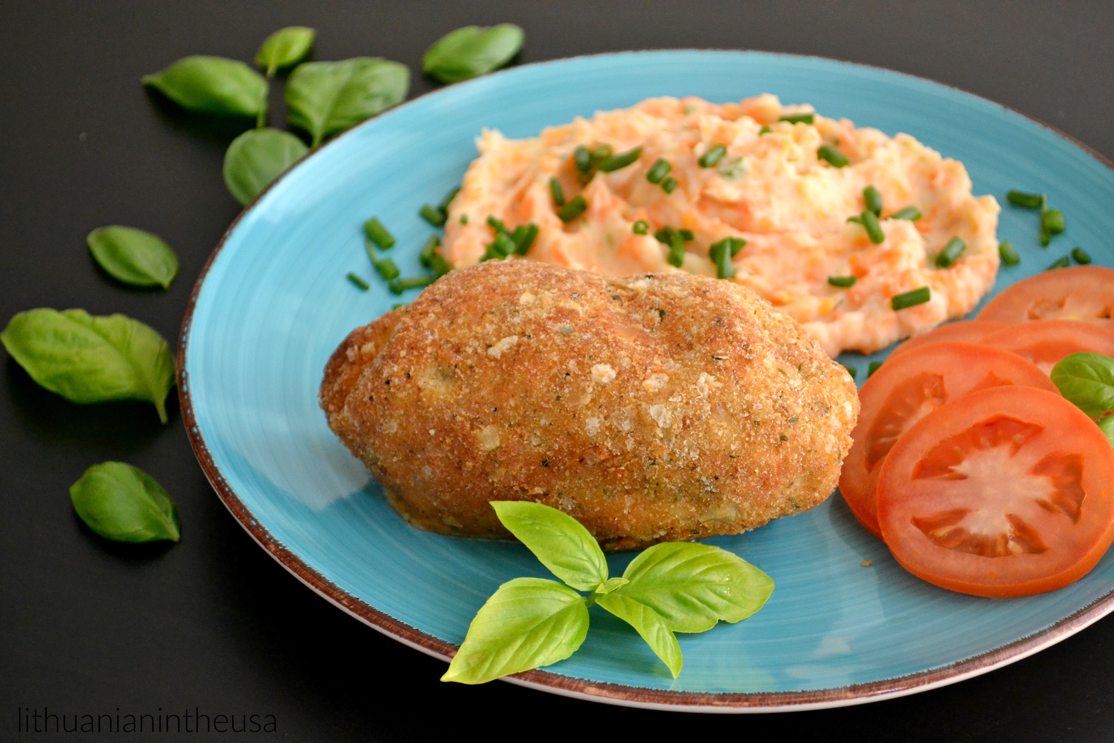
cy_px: 372
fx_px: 2553
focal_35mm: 82
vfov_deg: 16.6
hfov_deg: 24.6
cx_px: 557
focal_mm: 55
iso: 1600
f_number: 5.6
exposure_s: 1/60
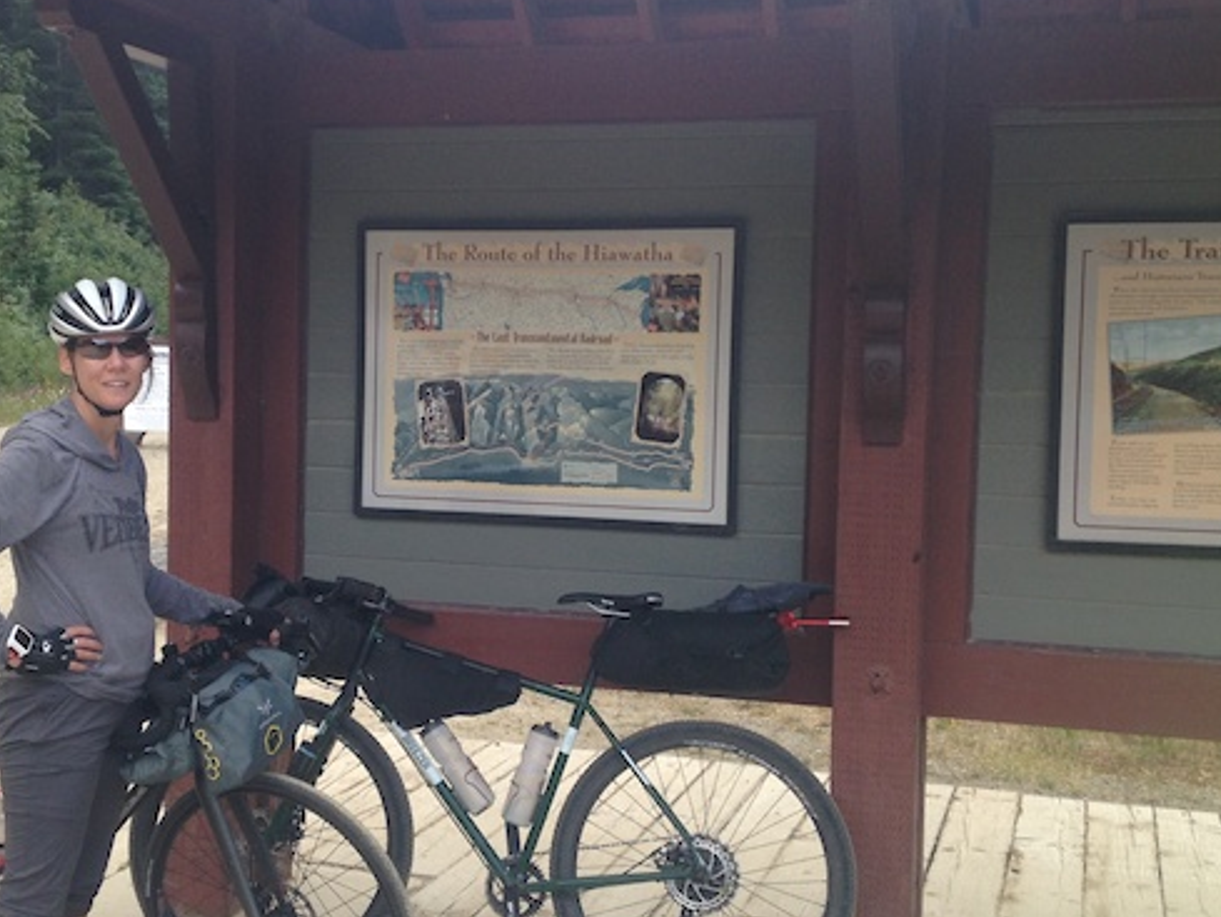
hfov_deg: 35.4
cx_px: 469
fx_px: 1905
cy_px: 470
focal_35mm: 54
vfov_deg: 27.0
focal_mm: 4.12
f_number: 2.4
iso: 50
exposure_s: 1/143
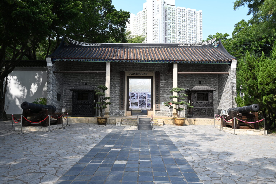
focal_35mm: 29
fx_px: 222
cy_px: 92
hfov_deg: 63.7
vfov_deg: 45.0
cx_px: 138
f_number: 8
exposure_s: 1/320
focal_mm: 29
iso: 400
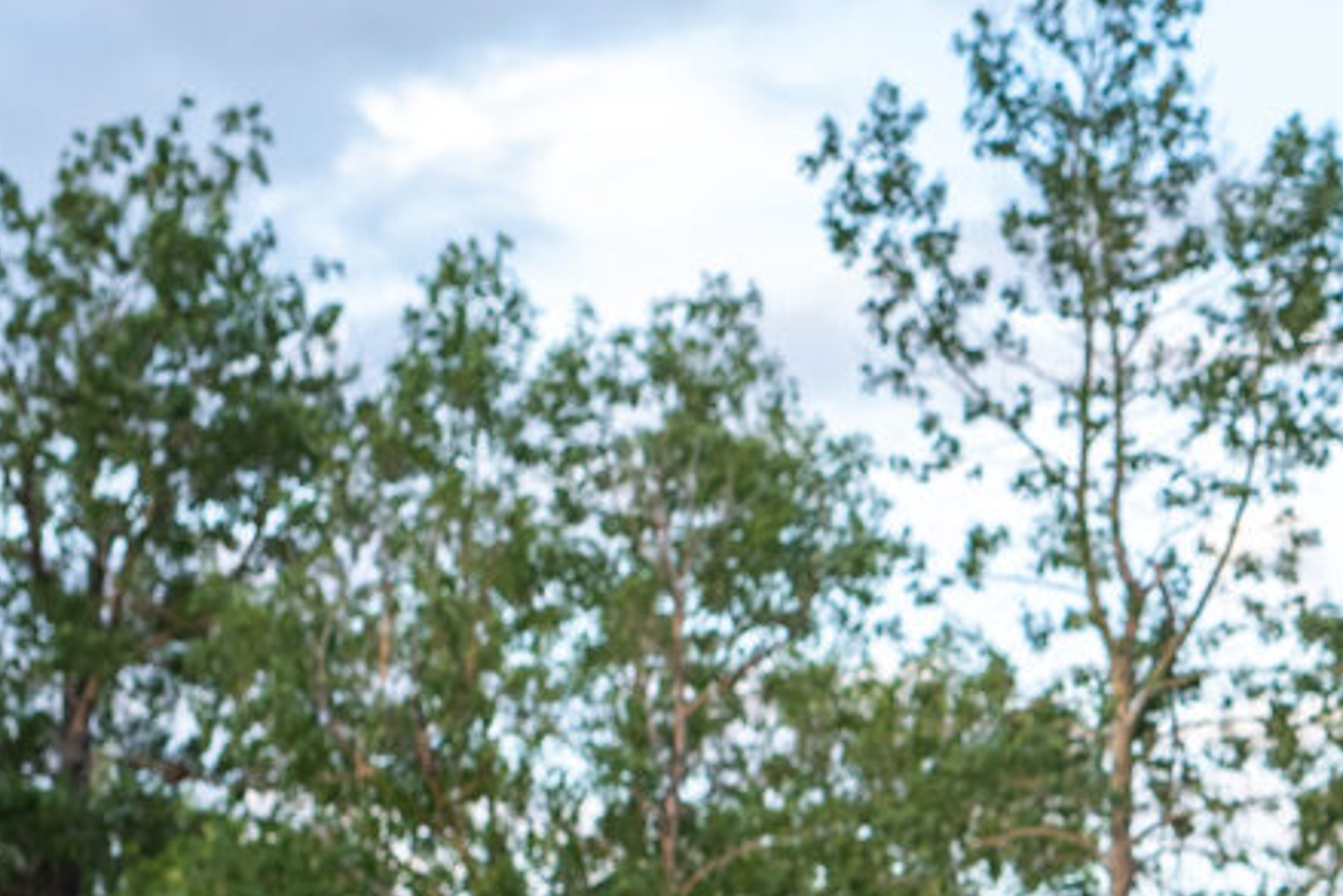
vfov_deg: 5.8
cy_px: 1390
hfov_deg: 8.5
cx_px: 2405
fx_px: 8695
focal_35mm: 233
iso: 500
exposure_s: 1/500
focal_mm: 50
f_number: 4.5
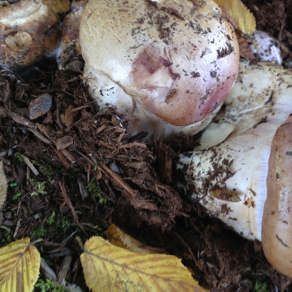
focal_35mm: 55
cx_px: 234
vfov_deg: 31.0
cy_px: 122
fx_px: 525
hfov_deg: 30.3
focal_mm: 4.28
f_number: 2.4
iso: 64
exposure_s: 1/40
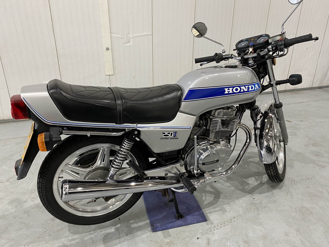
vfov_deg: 53.1
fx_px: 247
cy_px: 124
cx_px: 164
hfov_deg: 67.3
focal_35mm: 26
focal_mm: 4.25
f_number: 1.8
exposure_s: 1/50
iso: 80
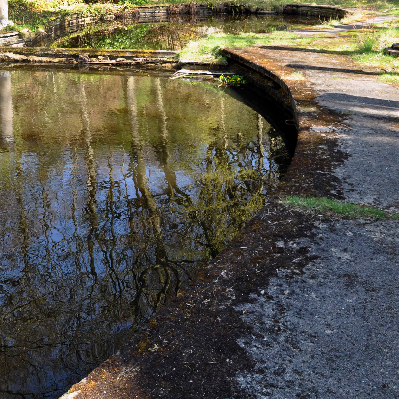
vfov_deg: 40.9
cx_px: 175
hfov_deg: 41.8
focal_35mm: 40
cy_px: 108
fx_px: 522
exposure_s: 1/60
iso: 400
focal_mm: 18
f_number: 7.1
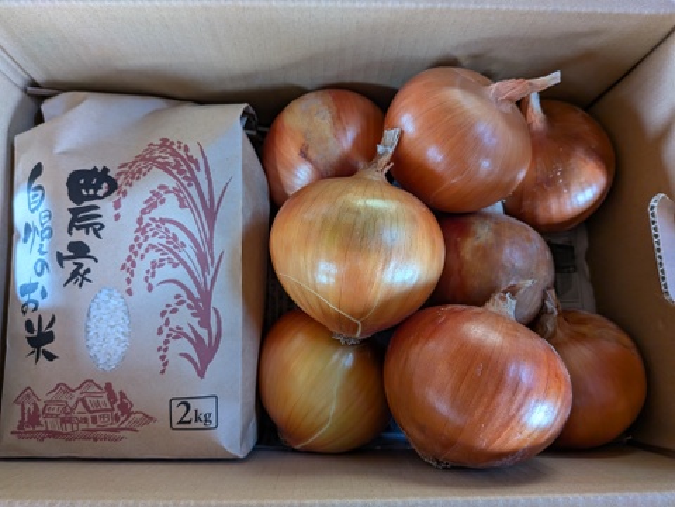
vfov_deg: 56.8
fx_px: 468
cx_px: 338
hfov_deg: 71.6
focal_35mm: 24
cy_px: 254
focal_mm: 4.53
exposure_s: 1/33.3
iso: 85
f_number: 1.7
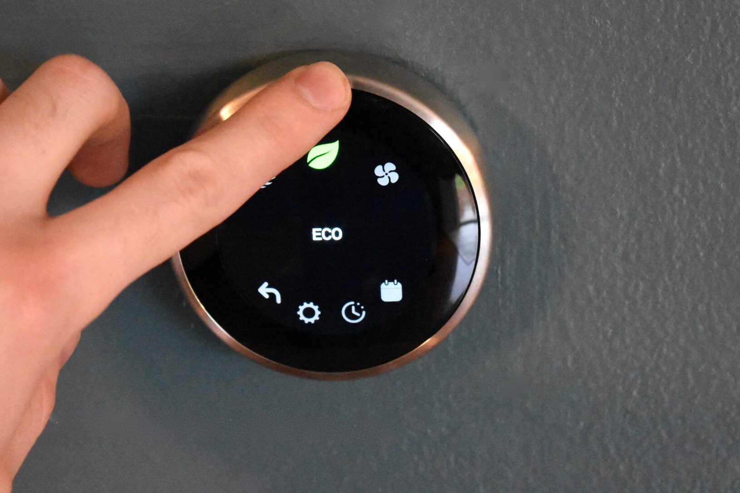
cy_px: 231
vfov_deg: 13.2
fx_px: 2130
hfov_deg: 19.7
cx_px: 320
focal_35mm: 104
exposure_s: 1/200
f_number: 5.6
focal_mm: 55
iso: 12800
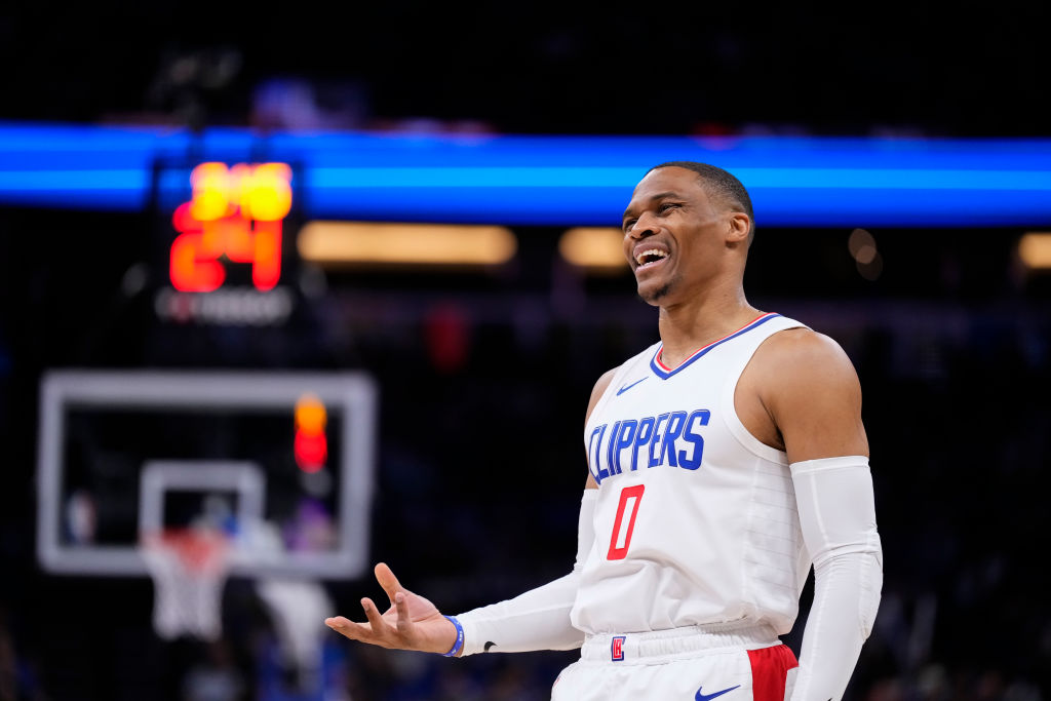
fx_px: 5489
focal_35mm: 188
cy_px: 350
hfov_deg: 10.9
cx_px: 526
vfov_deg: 7.3
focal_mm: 188
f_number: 2.8
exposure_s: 1/1600
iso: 3200
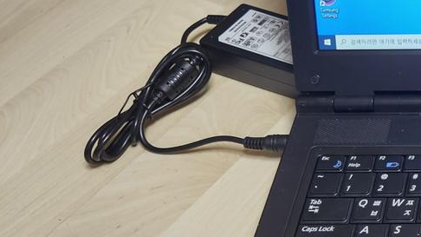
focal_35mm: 66
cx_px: 548
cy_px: 140
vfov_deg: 18.2
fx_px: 737
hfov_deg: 26.9
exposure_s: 1/60
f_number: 1.8
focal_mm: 5.4
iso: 80
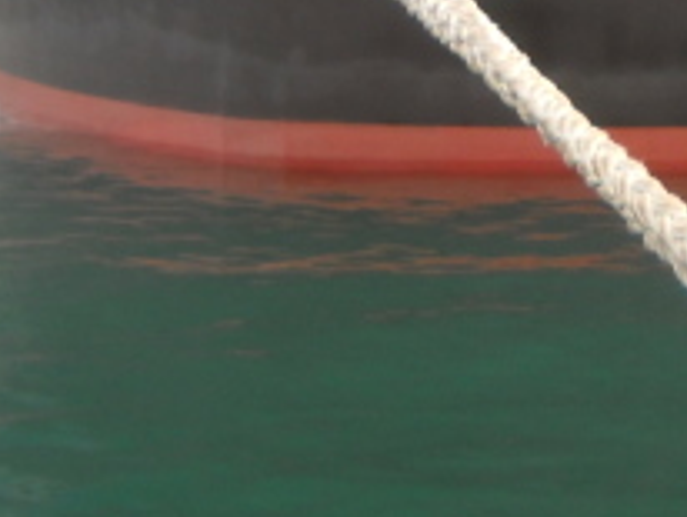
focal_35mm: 159
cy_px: -410
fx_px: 3159
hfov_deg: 12.1
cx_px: 840
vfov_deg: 9.0
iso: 64
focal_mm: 6.72
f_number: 3.1
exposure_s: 1/161
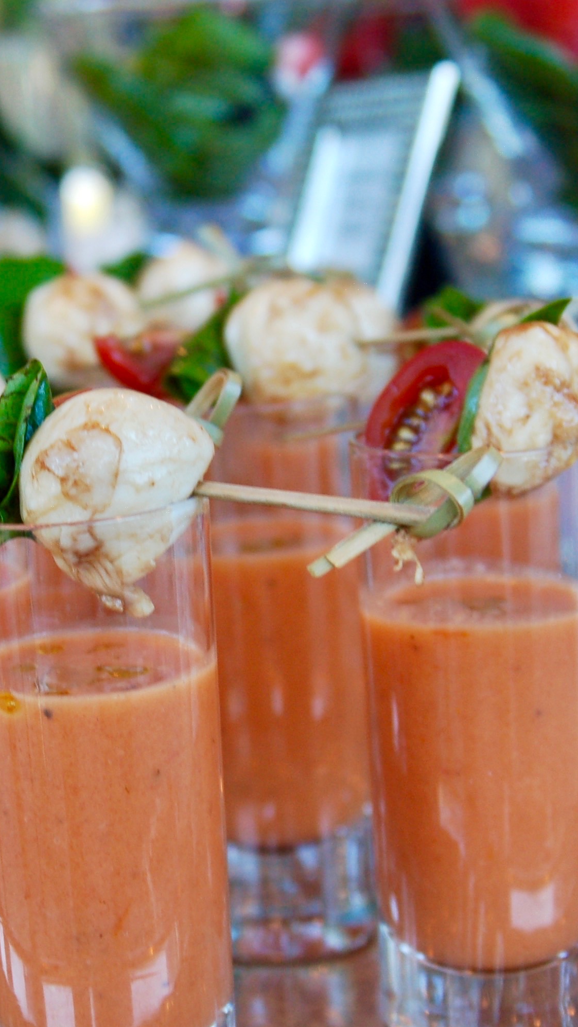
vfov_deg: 25.7
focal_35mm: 83
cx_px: 136
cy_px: 514
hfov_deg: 14.5
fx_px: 2255
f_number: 5
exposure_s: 1/100
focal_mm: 35
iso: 400
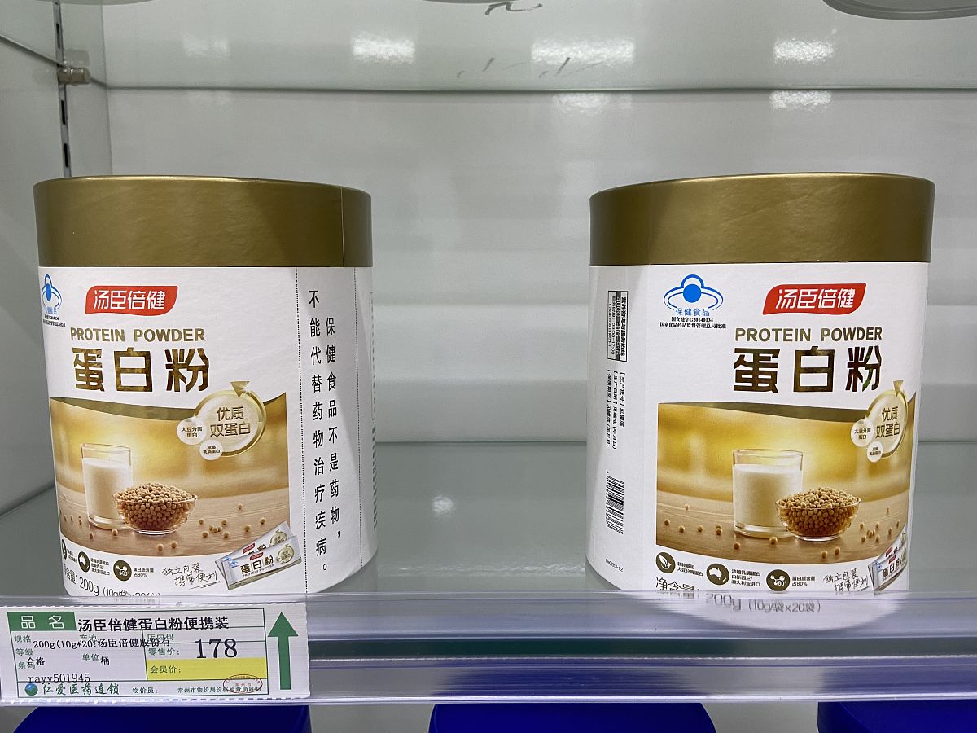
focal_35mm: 26
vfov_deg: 53.1
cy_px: 366
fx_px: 734
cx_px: 488
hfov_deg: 67.3
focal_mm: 4.25
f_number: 1.8
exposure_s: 1/50
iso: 64
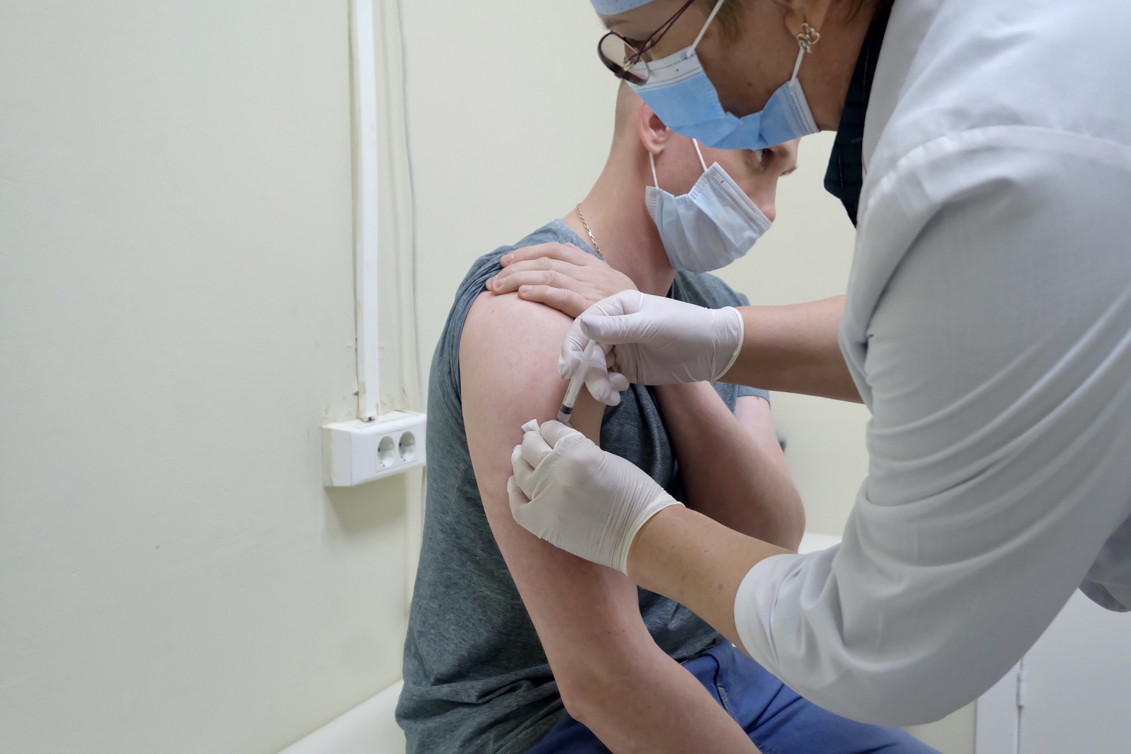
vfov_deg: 36.9
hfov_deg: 53.1
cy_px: 377
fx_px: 1131
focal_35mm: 36
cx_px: 566
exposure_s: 1/85
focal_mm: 24
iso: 2500
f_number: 4.5
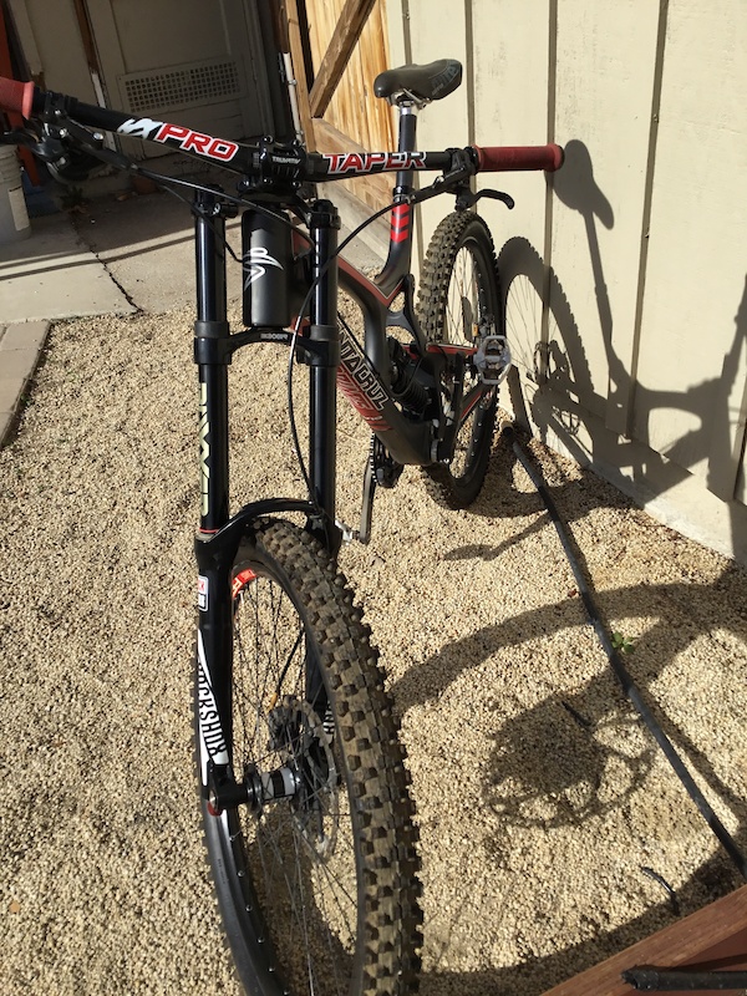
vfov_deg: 58.4
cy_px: 498
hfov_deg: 45.4
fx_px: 892
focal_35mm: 31
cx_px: 374
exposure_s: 1/1359
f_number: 2.4
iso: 25
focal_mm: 3.3
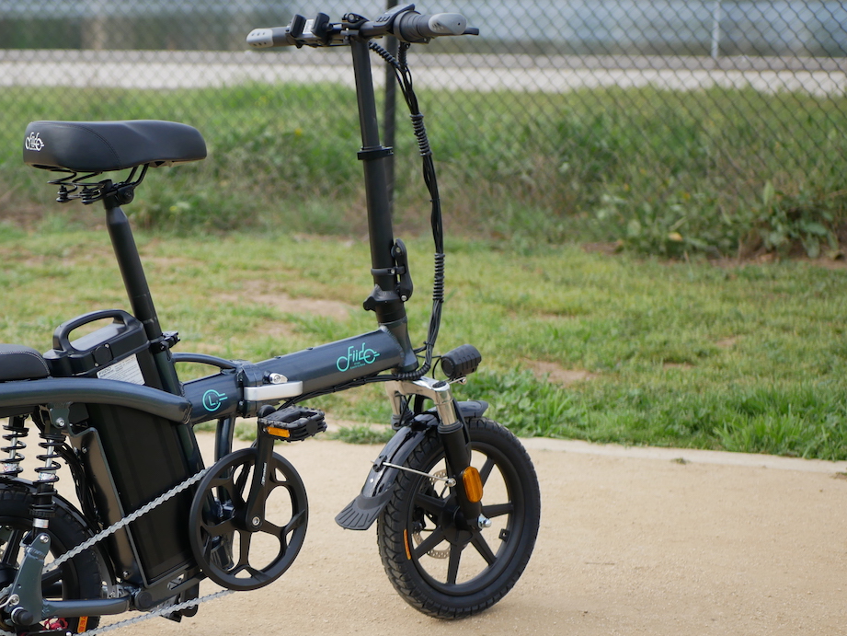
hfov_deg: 25.4
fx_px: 1860
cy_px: 387
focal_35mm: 76
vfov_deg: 19.4
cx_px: 211
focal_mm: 25
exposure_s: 1/4000
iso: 200
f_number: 1.7
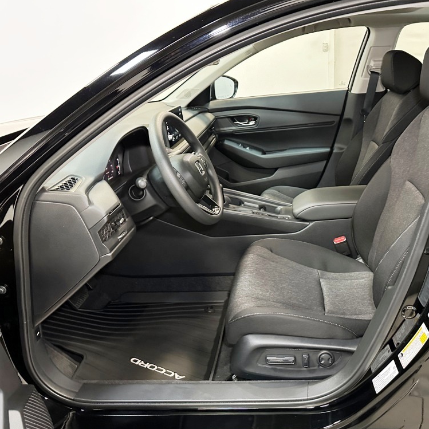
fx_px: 407
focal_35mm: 29
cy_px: 214
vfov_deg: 55.6
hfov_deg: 54.8
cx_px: 274
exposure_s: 1/30
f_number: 1.78
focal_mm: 6.86
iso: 1000
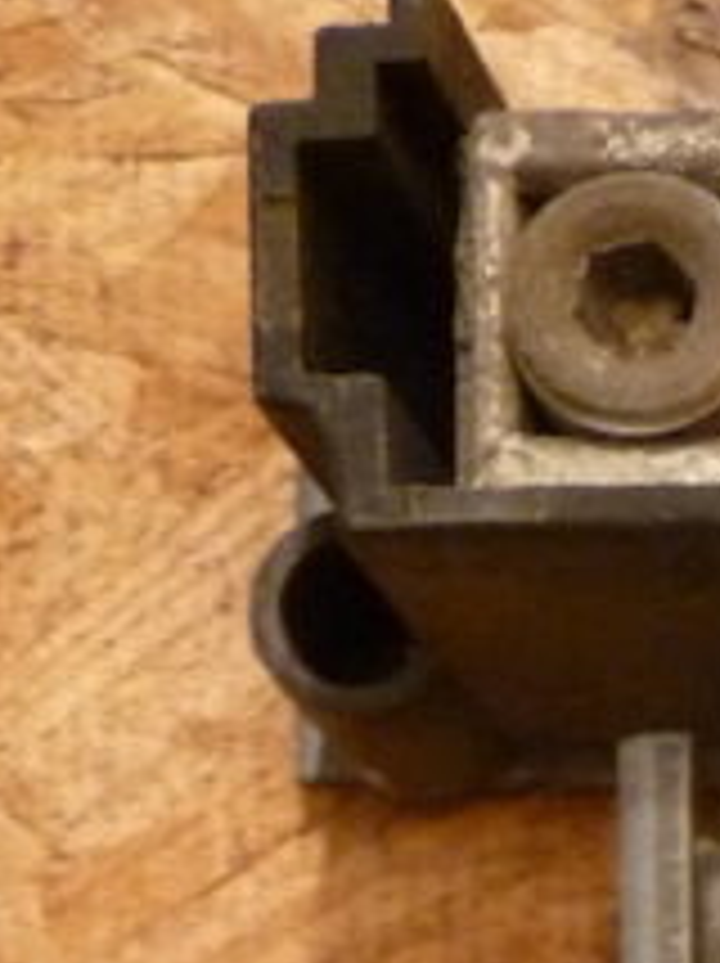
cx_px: 1688
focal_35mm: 139
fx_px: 3863
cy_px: 2079
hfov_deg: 9.5
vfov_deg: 12.2
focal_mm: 5.2
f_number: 3
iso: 400
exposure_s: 1/13
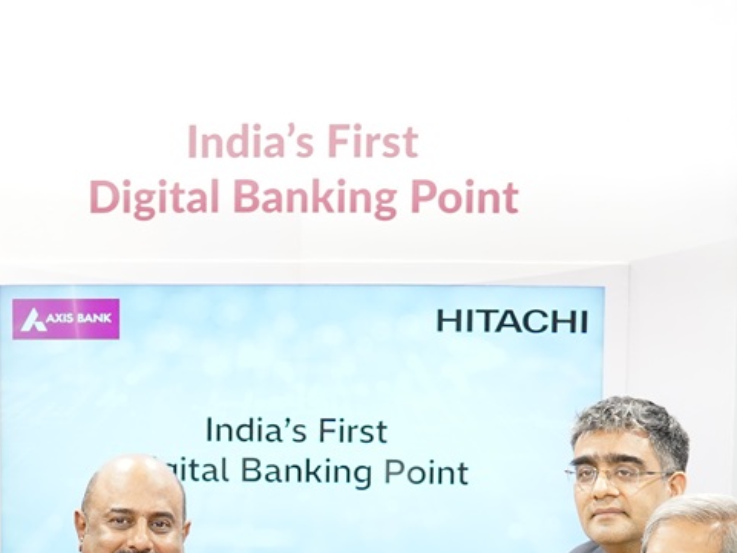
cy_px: 895
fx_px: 2683
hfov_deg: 15.5
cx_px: 127
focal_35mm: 126
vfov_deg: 11.2
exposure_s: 1/200
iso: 800
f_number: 2.8
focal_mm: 35
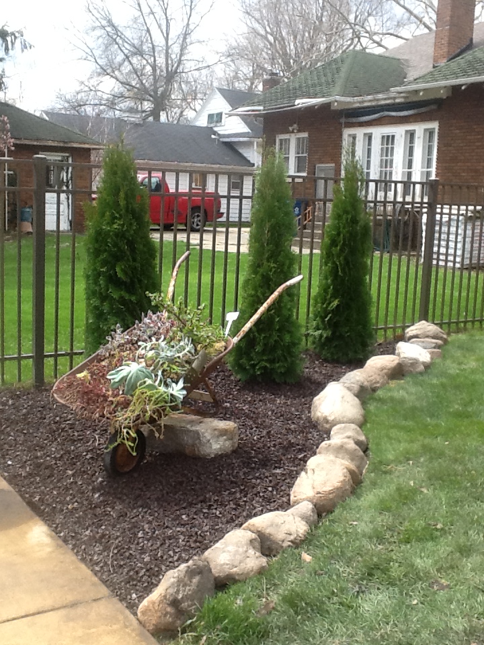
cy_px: 322
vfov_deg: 42.9
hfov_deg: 32.9
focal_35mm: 44
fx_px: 820
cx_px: 242
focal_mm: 2.03
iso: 40
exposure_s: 1/393
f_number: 2.4
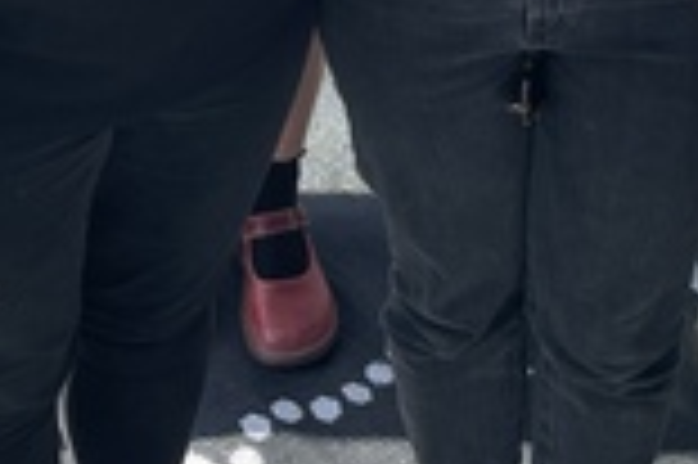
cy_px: -369
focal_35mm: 112
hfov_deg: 18.3
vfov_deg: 11.3
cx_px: 279
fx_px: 2169
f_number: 1.6
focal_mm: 4.2
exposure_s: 1/2020
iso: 32
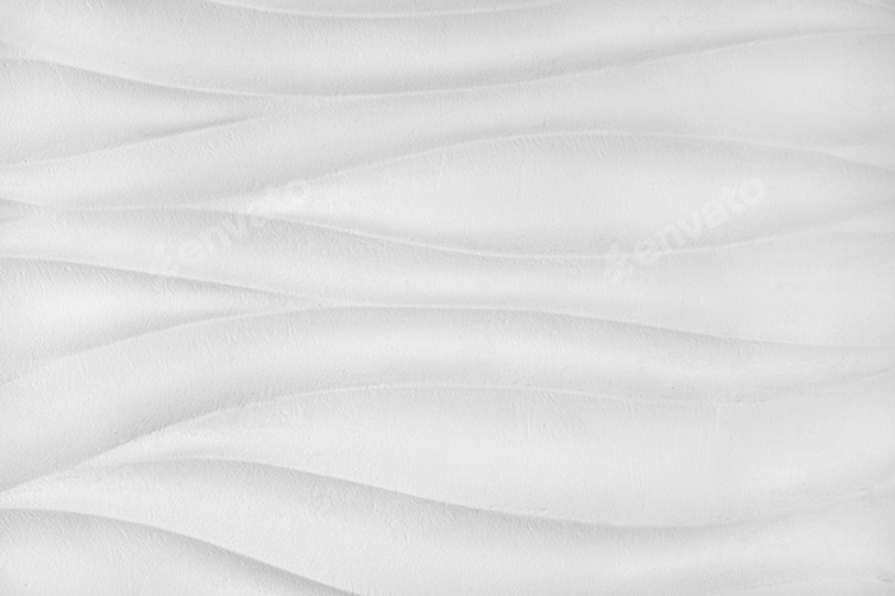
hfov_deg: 39.6
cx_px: 448
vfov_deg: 27.0
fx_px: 1243
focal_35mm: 50
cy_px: 298
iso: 250
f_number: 5
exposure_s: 1/125
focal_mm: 50
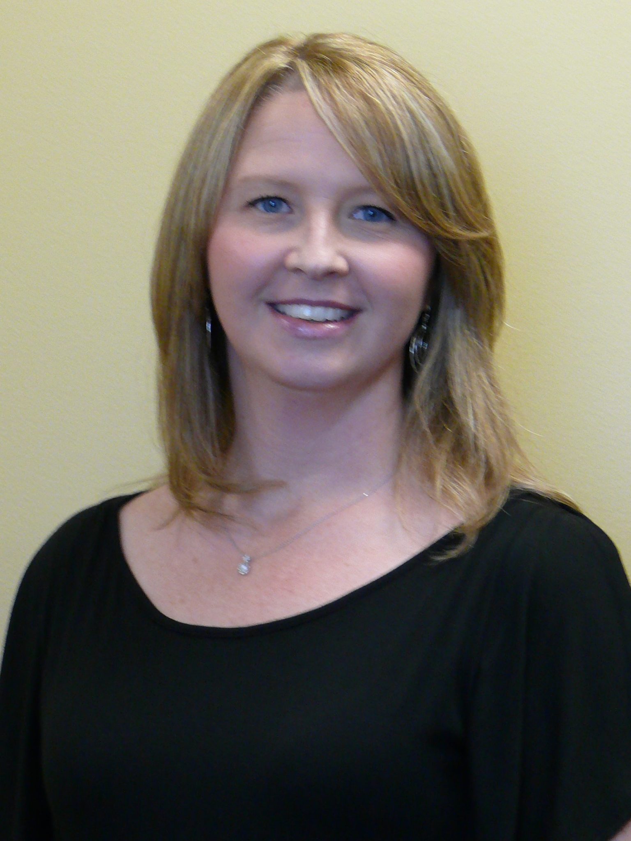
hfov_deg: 9.6
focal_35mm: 155
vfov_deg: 12.7
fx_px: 3767
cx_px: 316
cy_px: 420
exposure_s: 1/25
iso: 200
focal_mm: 23
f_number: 3.6
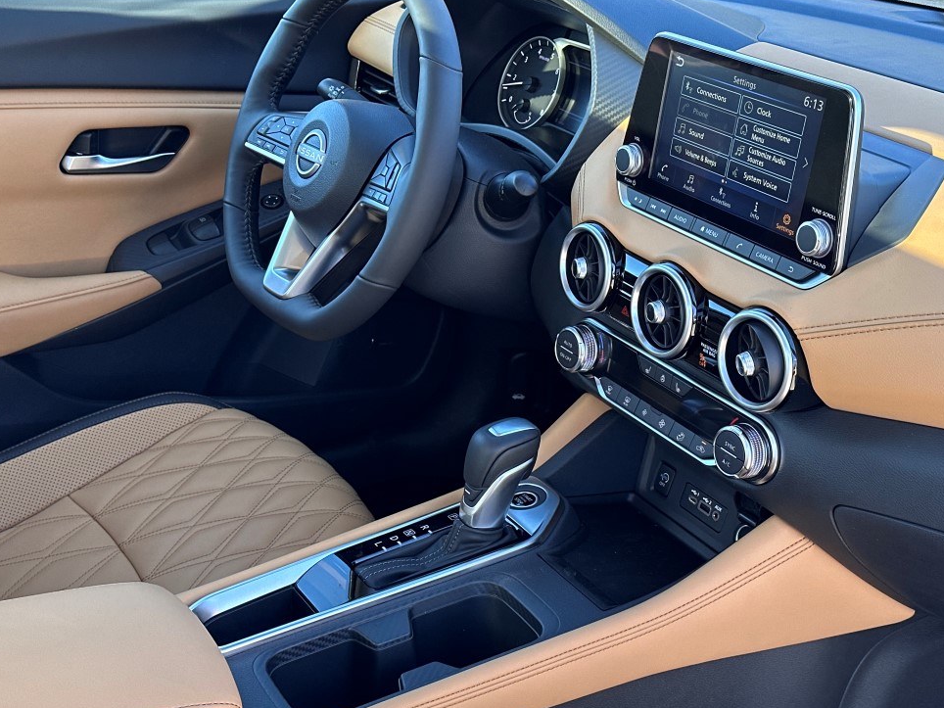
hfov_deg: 37.5
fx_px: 1391
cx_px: 495
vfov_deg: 28.6
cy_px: 342
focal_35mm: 51
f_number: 1.78
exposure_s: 1/160
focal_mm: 6.86
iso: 80
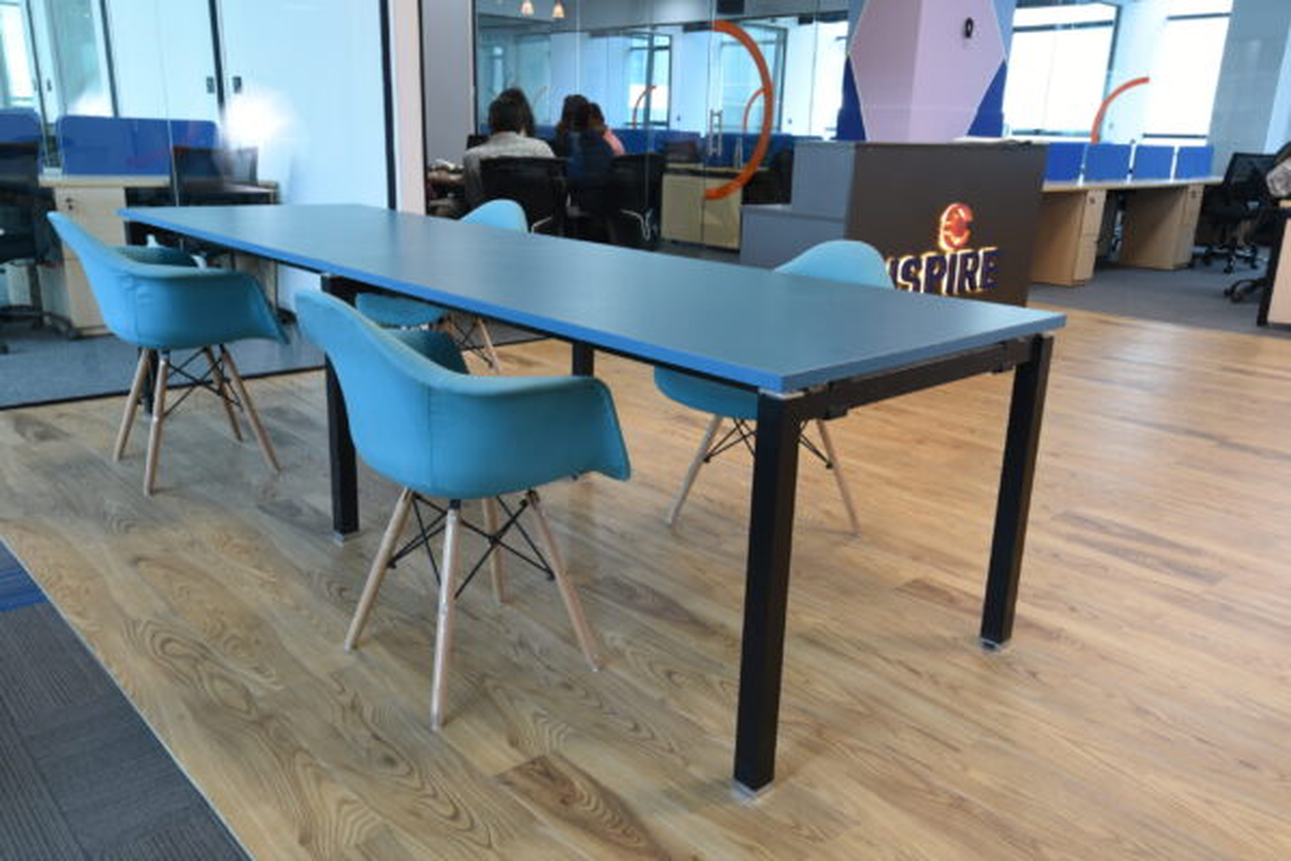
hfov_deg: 63.7
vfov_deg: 45.0
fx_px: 1040
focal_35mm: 29
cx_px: 646
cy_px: 430
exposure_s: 1/2.5
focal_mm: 29
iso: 100
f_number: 9
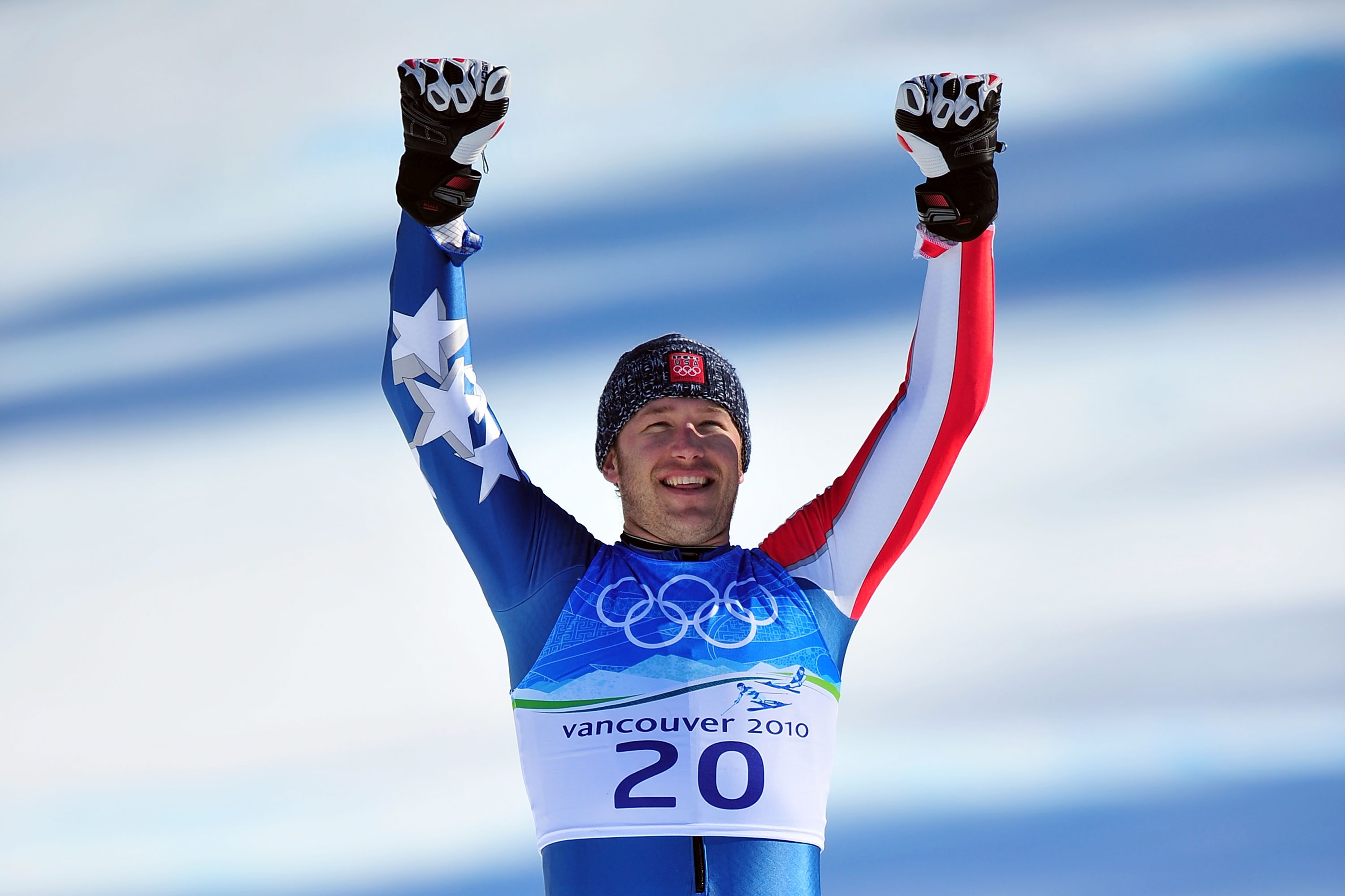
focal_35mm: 400
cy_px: 448
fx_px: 14939
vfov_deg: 3.4
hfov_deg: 5.2
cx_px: 672
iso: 200
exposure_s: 1/2500
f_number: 3.2
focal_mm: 400
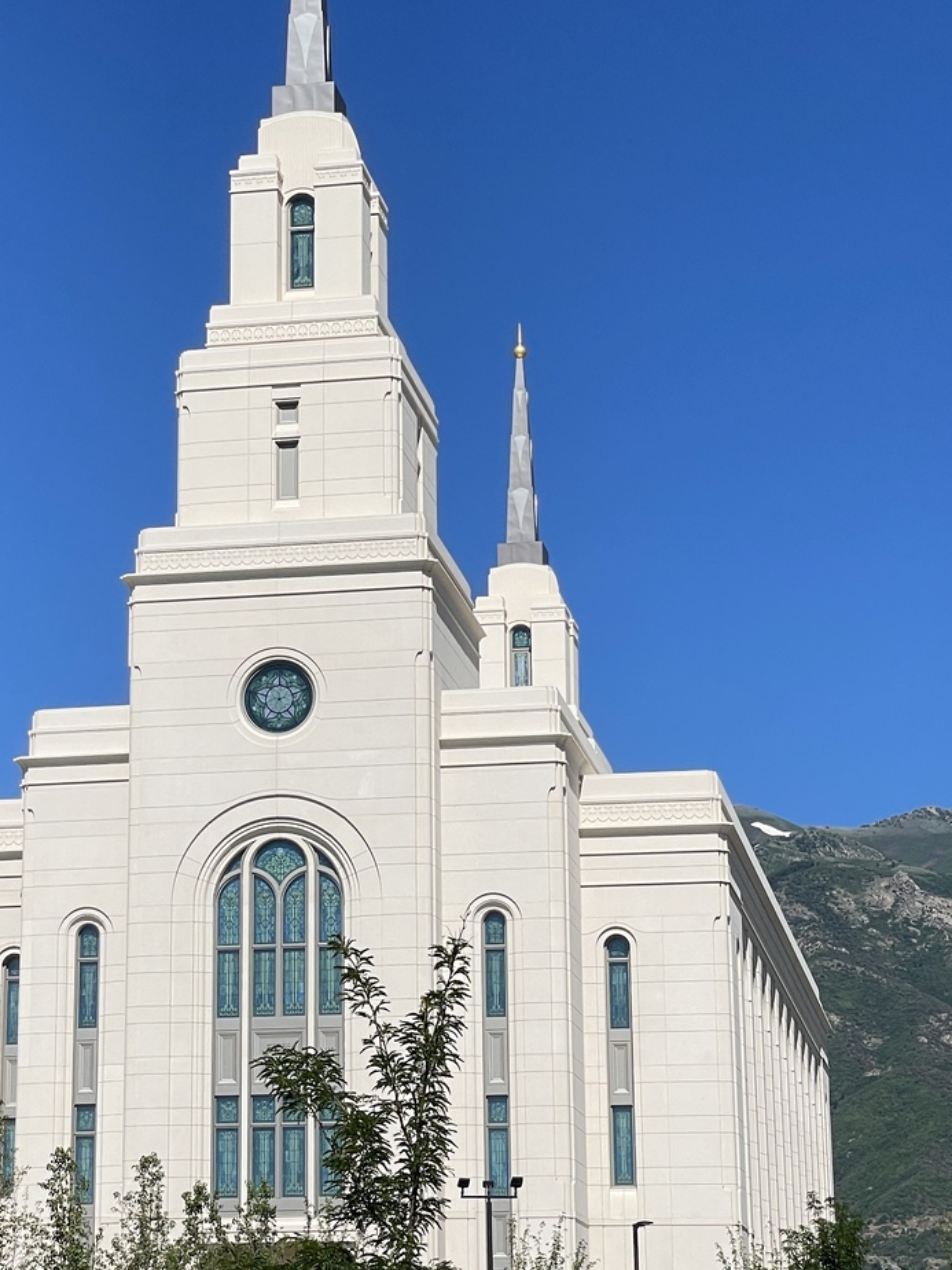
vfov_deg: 21.8
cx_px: 293
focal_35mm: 90
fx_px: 3300
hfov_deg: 16.4
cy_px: 546
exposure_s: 1/2660
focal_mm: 6
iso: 25
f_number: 2
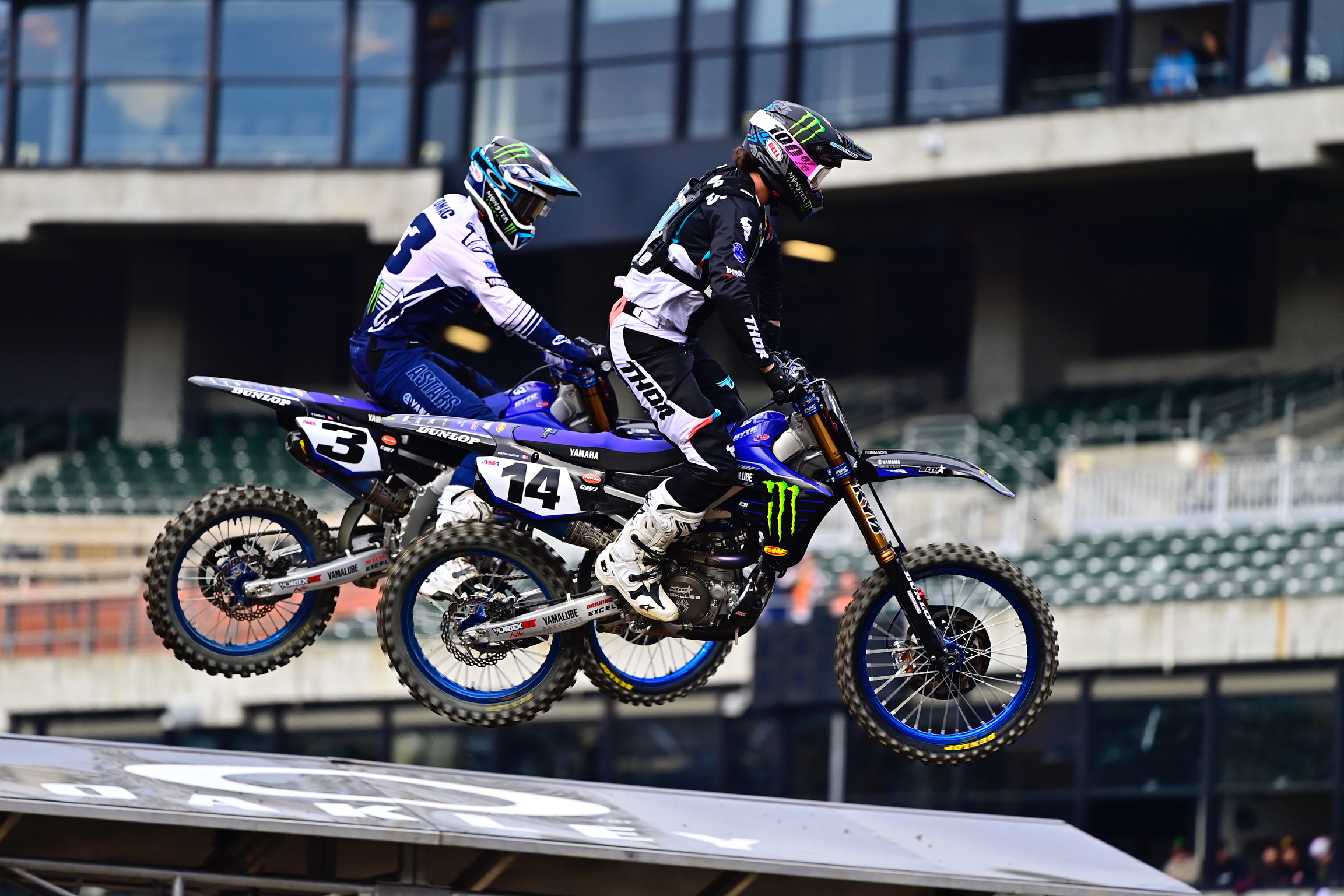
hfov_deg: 6.9
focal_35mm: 300
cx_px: 672
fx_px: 11200
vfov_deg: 4.6
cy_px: 448
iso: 280
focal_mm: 300
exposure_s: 1/1250
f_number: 4
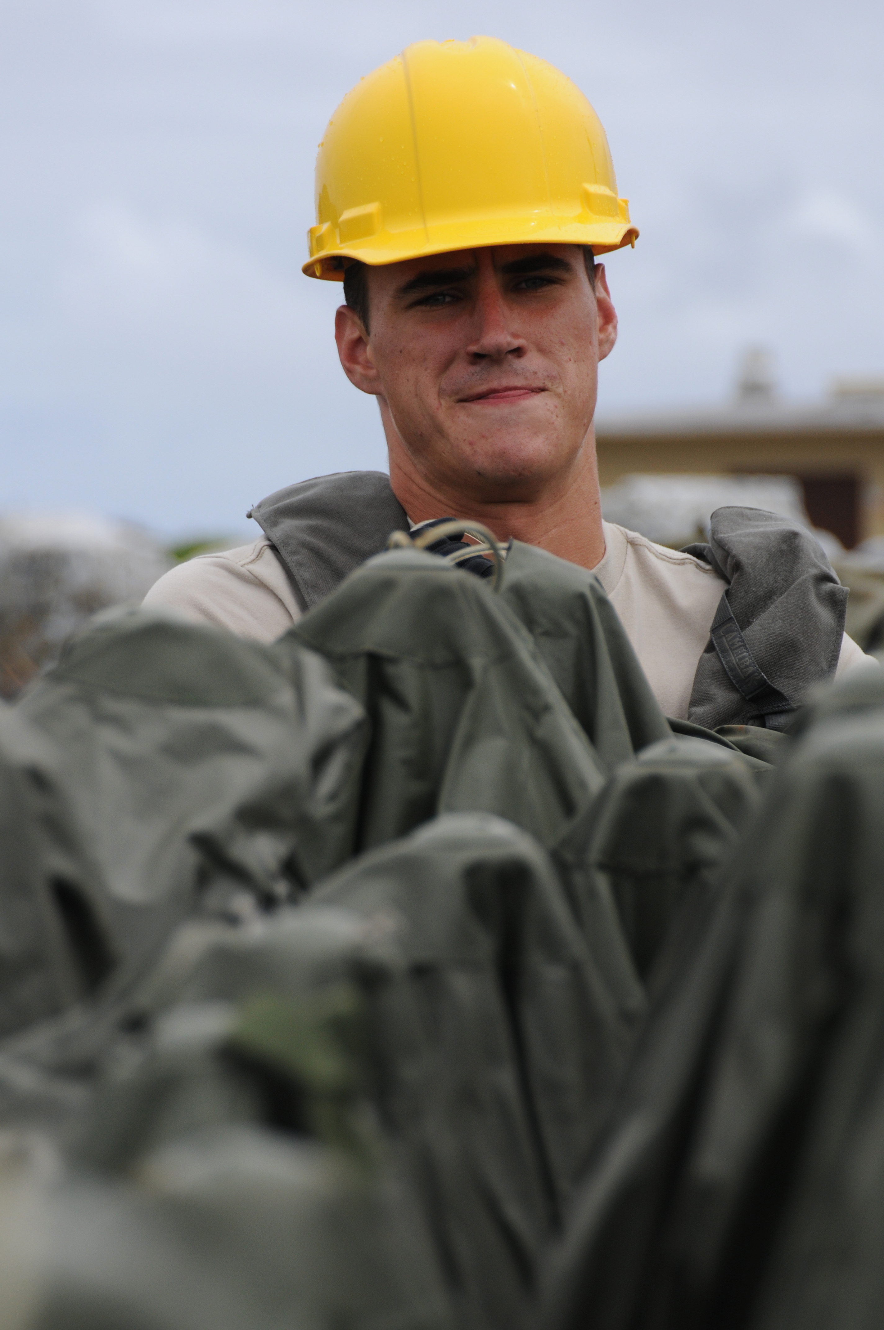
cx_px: 442
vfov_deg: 11.4
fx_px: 6647
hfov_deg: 7.6
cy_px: 665
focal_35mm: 180
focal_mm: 120
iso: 200
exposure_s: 1/1250
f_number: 5.6
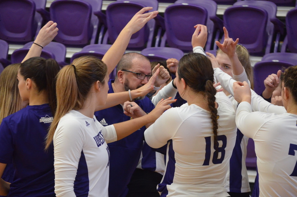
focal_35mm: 236
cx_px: 149
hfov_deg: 8.8
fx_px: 1940
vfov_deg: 5.8
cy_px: 102
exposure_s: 1/320
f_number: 5
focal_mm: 135
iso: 3200
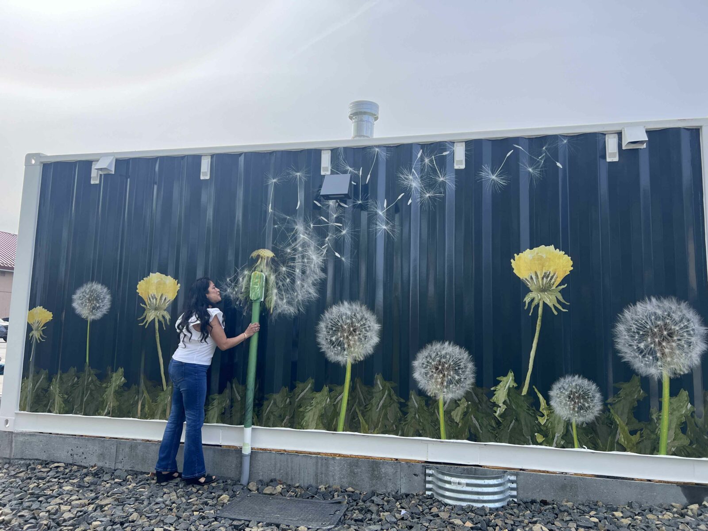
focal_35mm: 26
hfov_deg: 67.3
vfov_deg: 53.1
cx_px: 354
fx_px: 532
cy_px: 266
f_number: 1.5
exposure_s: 1/2045
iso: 50
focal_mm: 5.7
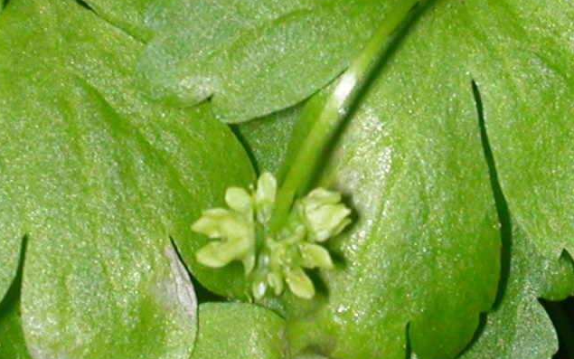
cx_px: 430
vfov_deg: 7.7
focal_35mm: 171
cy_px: 144
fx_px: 2675
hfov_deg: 12.2
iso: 100
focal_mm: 9.7
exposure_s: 1/59.9
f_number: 5.9
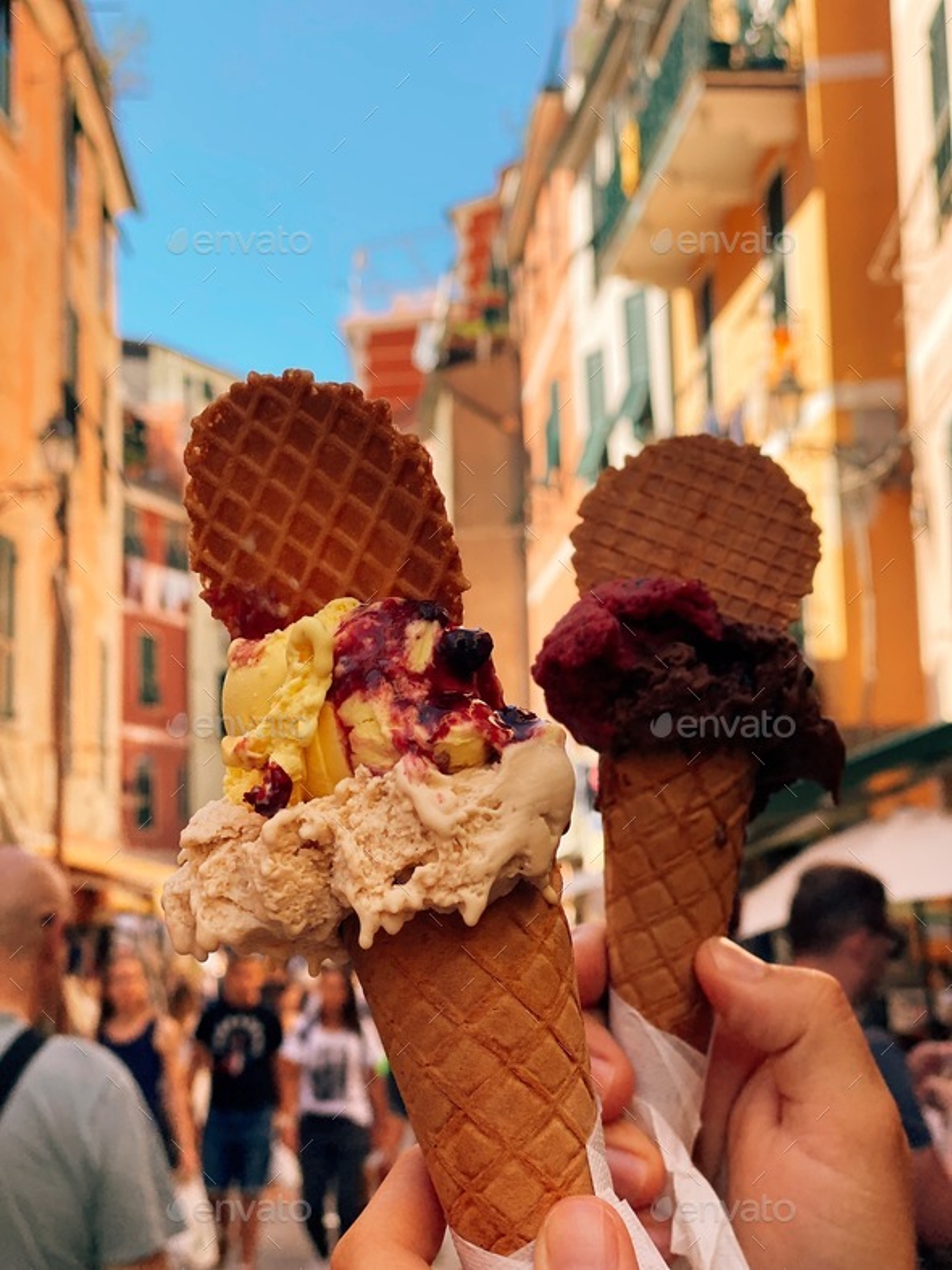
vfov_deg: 36.8
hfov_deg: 28.0
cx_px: 476
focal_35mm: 52
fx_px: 1907
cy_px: 635
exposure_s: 1/571
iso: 20
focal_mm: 6
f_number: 2
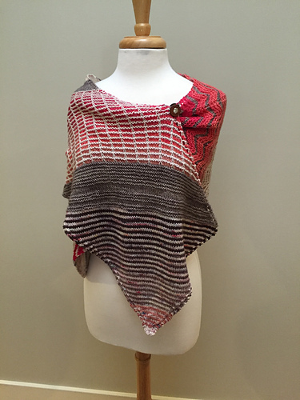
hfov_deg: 48.2
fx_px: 335
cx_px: 150
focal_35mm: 29
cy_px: 200
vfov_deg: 61.7
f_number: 2.2
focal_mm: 4.15
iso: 250
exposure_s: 1/24
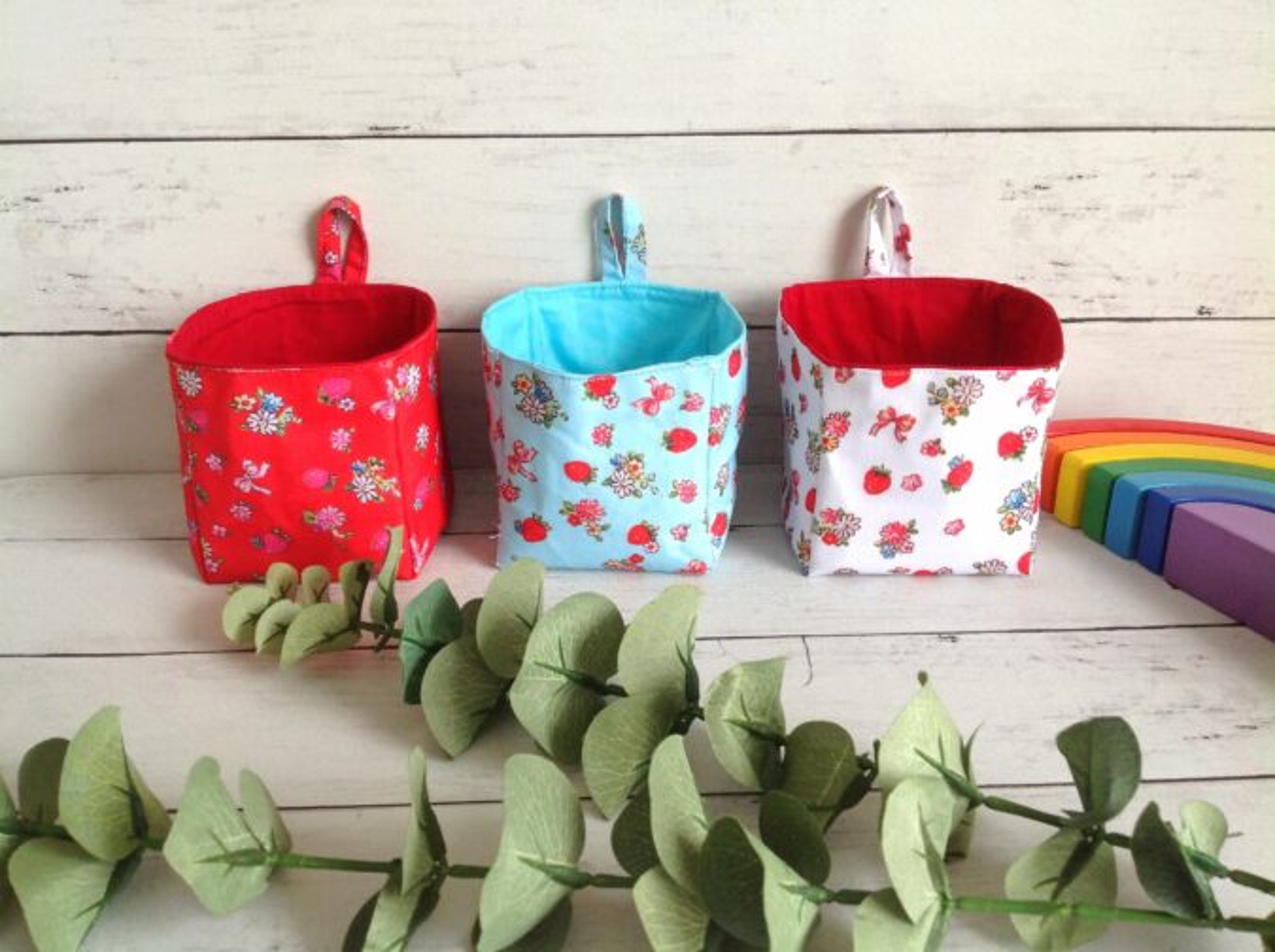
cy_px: 476
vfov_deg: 40.6
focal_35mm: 35
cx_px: 638
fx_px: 1287
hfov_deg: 52.7
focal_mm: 4.28
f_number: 2.4
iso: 80
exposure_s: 1/120
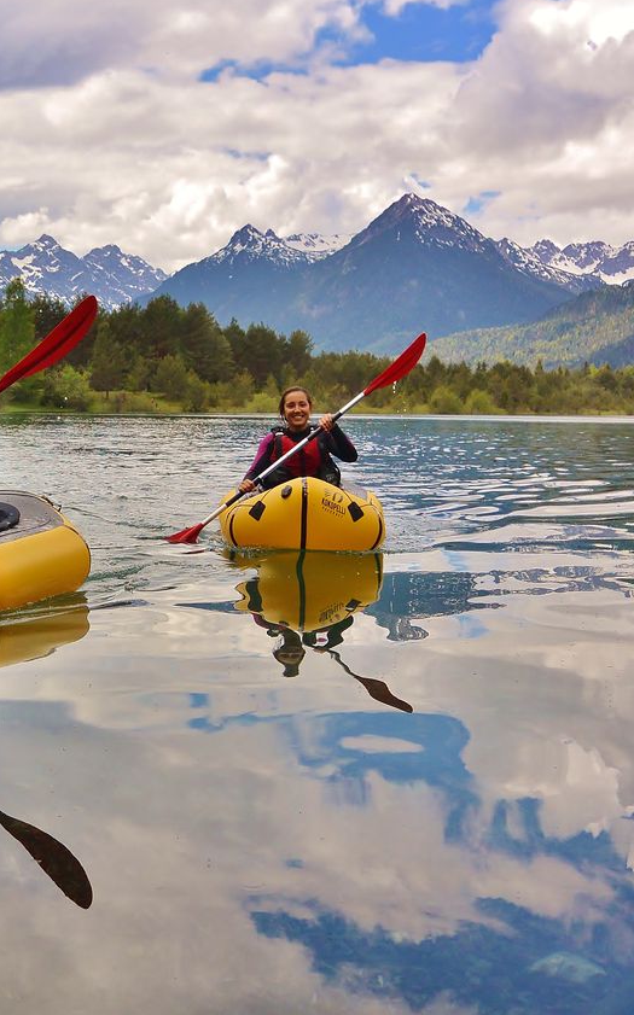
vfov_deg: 44.4
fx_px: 1245
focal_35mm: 45
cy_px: 508
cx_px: 54
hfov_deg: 27.5
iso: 160
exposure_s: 1/1250
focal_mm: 11
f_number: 4.5
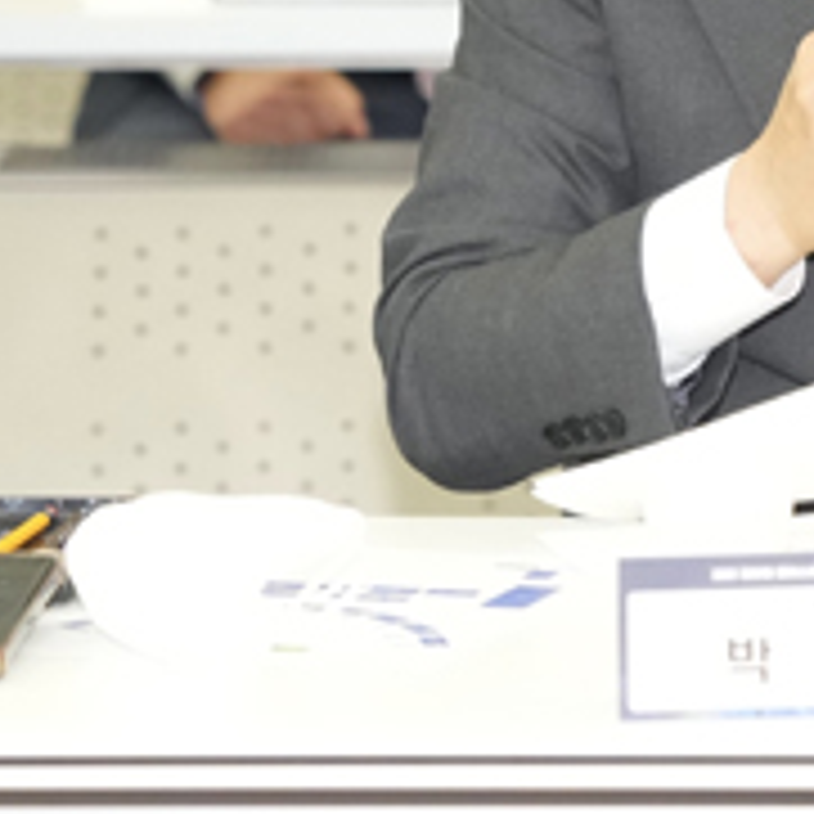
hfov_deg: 5.9
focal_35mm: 295
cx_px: 980
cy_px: 85
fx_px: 7848
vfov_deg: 5.9
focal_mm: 70
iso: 3200
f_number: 2.8
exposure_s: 1/200
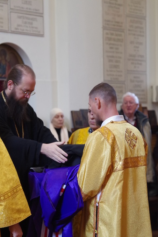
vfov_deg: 19.6
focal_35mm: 104
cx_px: 24
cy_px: 158
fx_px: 684
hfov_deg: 13.1
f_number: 2.8
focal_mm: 55
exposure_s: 1/80
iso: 3200
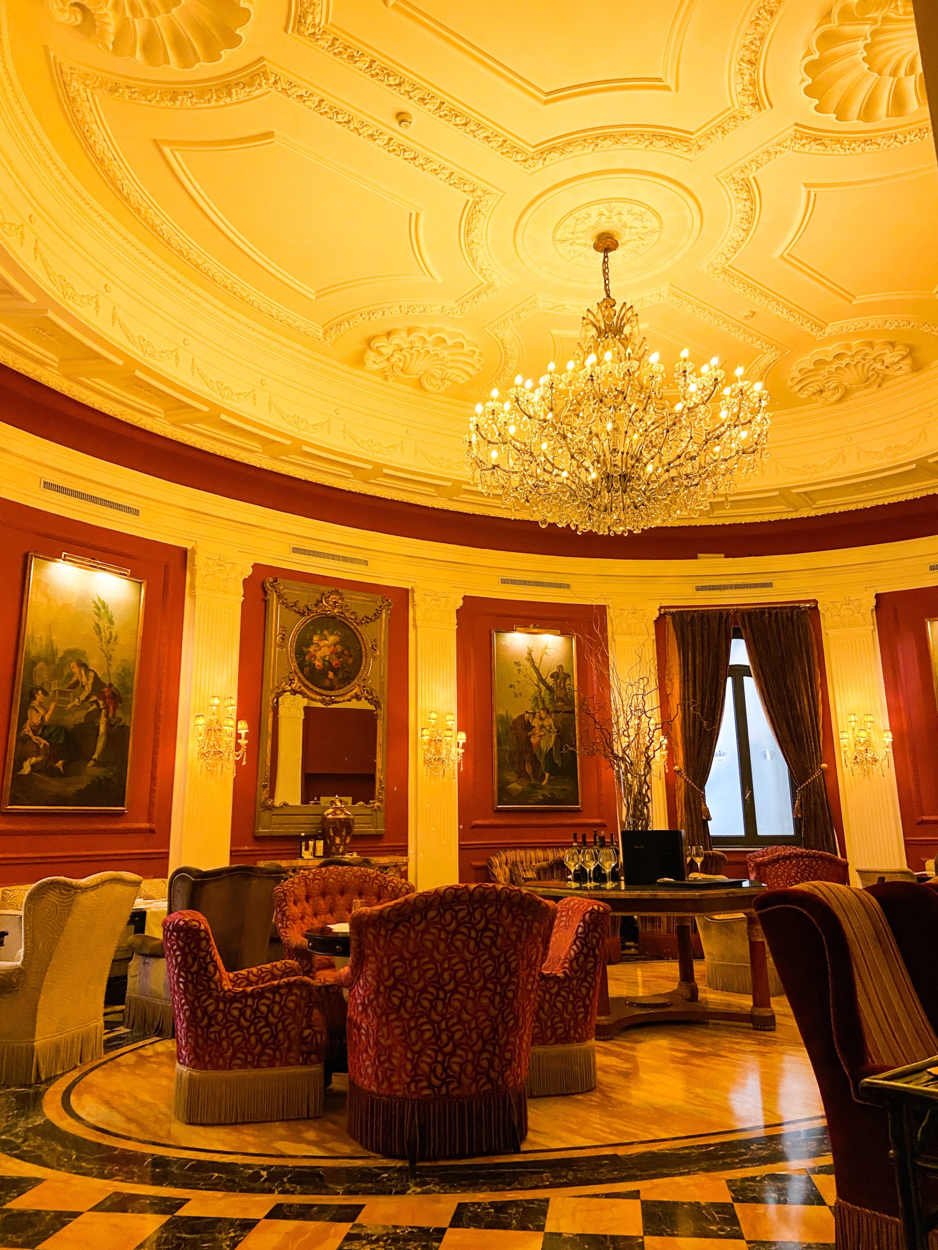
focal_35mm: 26
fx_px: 939
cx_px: 469
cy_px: 625
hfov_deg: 53.1
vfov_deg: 67.3
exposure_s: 1/50
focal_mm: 4.25
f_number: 1.8
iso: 250
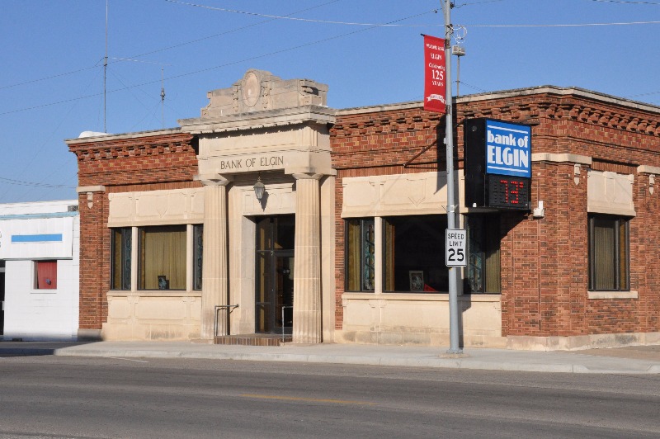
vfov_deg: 20.1
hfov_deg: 29.9
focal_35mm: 68
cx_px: 330
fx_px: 1236
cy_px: 220
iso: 1600
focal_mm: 45
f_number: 18
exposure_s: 1/1250
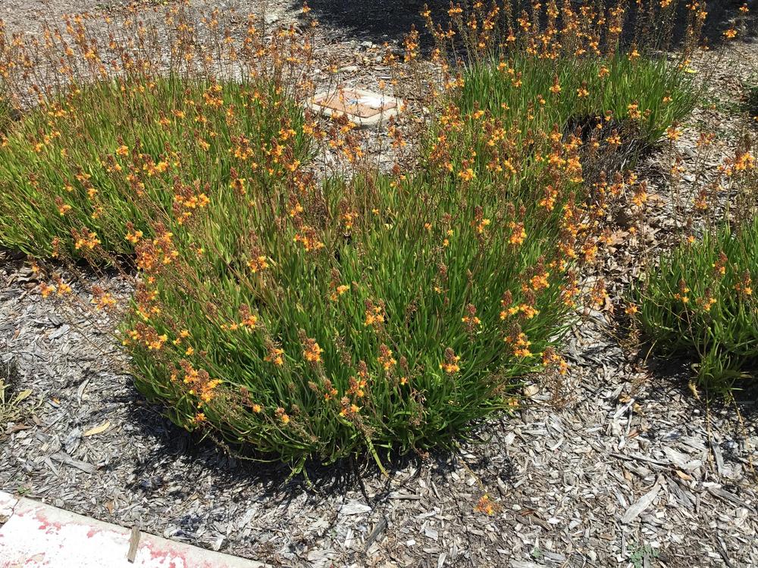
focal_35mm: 31
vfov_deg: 45.4
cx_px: 379
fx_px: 679
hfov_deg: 58.4
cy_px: 284
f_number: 2.4
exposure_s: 1/1087
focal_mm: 3.3
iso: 25
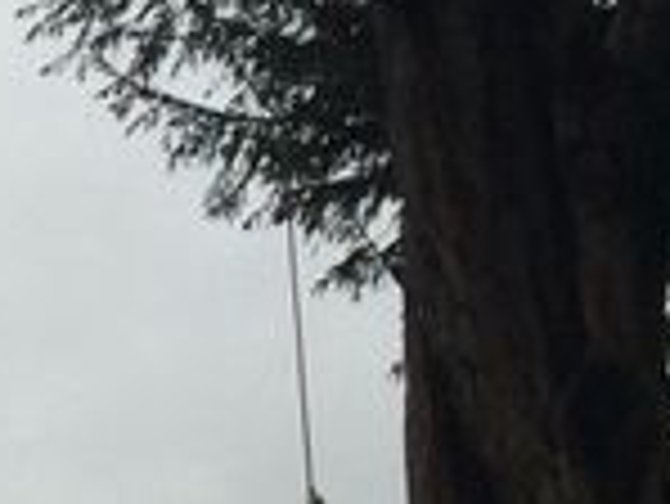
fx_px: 3990
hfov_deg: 8.3
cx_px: -1286
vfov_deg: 7.0
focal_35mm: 206
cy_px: 986
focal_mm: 4.12
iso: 32
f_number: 2.2
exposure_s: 1/774
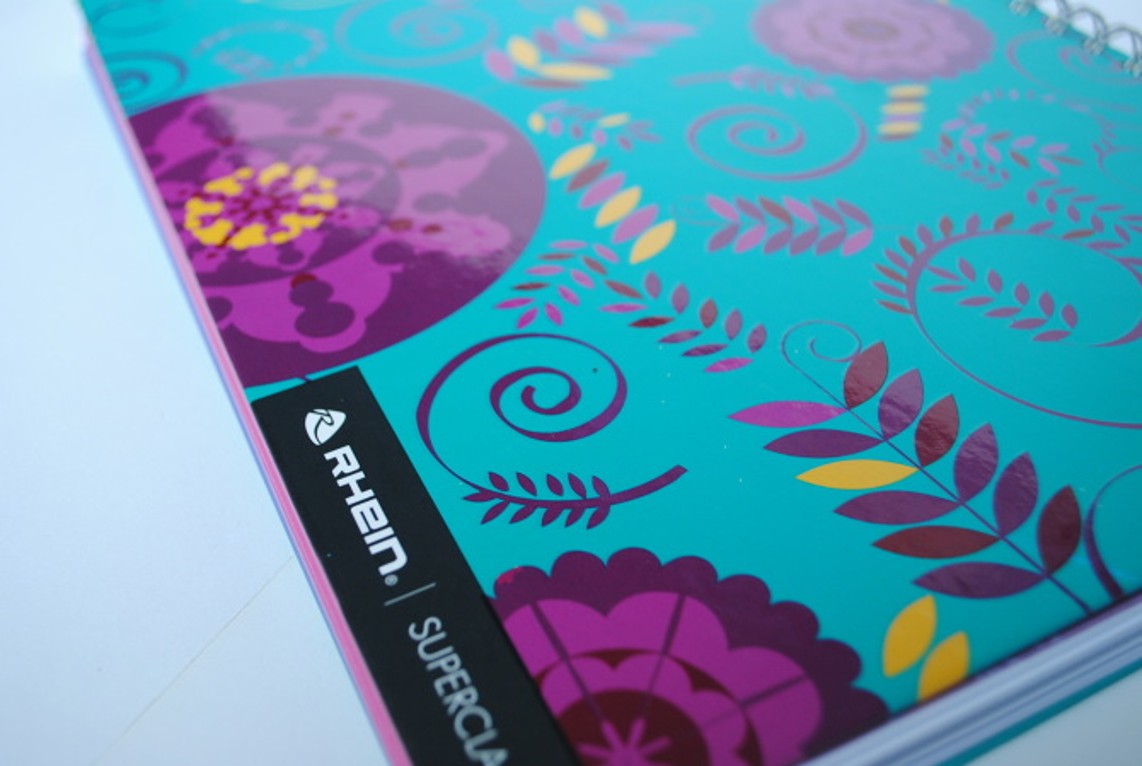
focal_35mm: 39
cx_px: 571
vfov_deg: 34.3
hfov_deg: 49.5
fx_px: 1239
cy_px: 383
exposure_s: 1/30
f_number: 4.2
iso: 220
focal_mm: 26
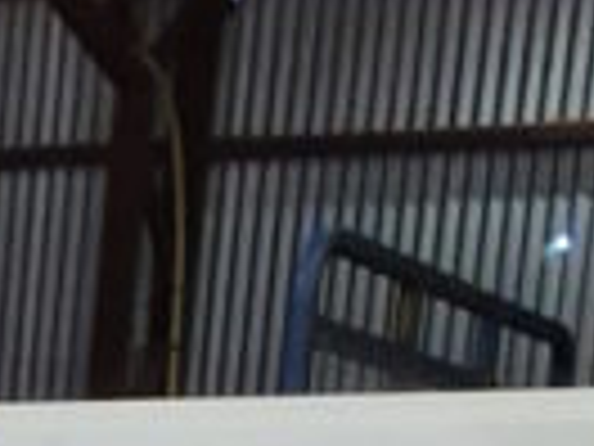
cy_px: 1541
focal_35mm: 201
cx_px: -824
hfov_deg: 8.9
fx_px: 3449
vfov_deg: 6.5
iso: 100
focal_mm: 4.32
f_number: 2.4
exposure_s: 1/100
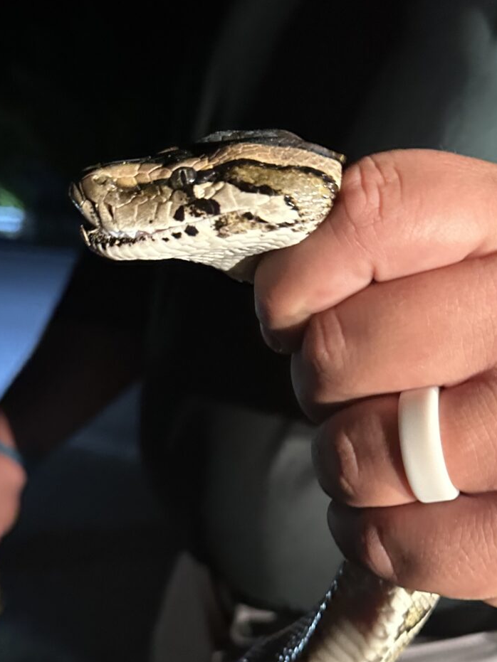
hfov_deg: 32.9
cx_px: 255
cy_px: 432
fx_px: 843
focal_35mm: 44
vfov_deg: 42.5
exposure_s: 1/50
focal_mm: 6.86
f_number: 1.78
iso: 800
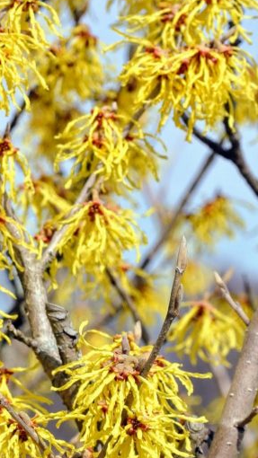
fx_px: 3149
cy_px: 274
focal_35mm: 259
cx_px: 77
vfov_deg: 8.3
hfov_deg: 4.7
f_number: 6.3
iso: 100
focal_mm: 45.9
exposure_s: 1/640
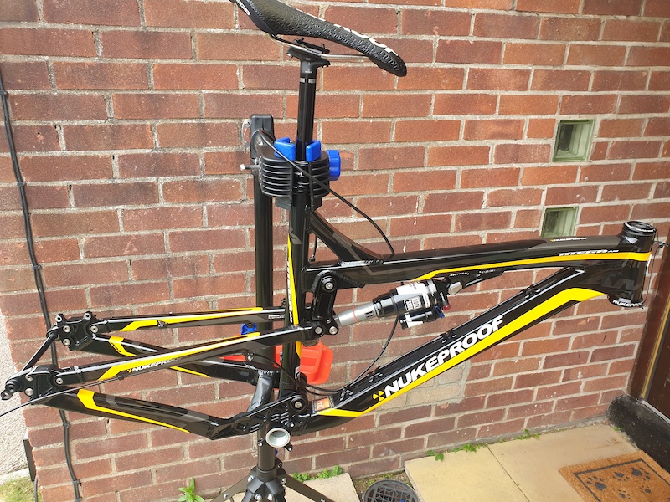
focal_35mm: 26
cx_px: 335
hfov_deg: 67.3
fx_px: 503
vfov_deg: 53.1
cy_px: 251
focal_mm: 4.3
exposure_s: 1/111
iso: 50
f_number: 2.4
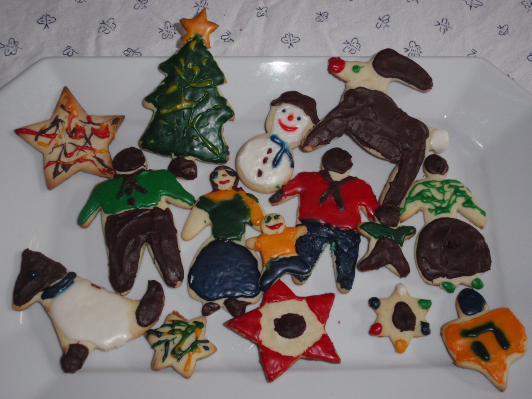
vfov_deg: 36.0
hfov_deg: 46.8
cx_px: 266
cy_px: 200
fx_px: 615
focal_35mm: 40
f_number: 3.9
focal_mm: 7.25
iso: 320
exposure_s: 1/160
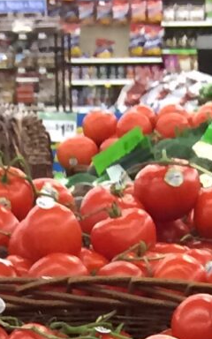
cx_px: 138
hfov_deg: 6.2
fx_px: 1960
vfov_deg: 8.4
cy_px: 1013
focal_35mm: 212
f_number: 2.2
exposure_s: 1/30
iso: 100
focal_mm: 4.12
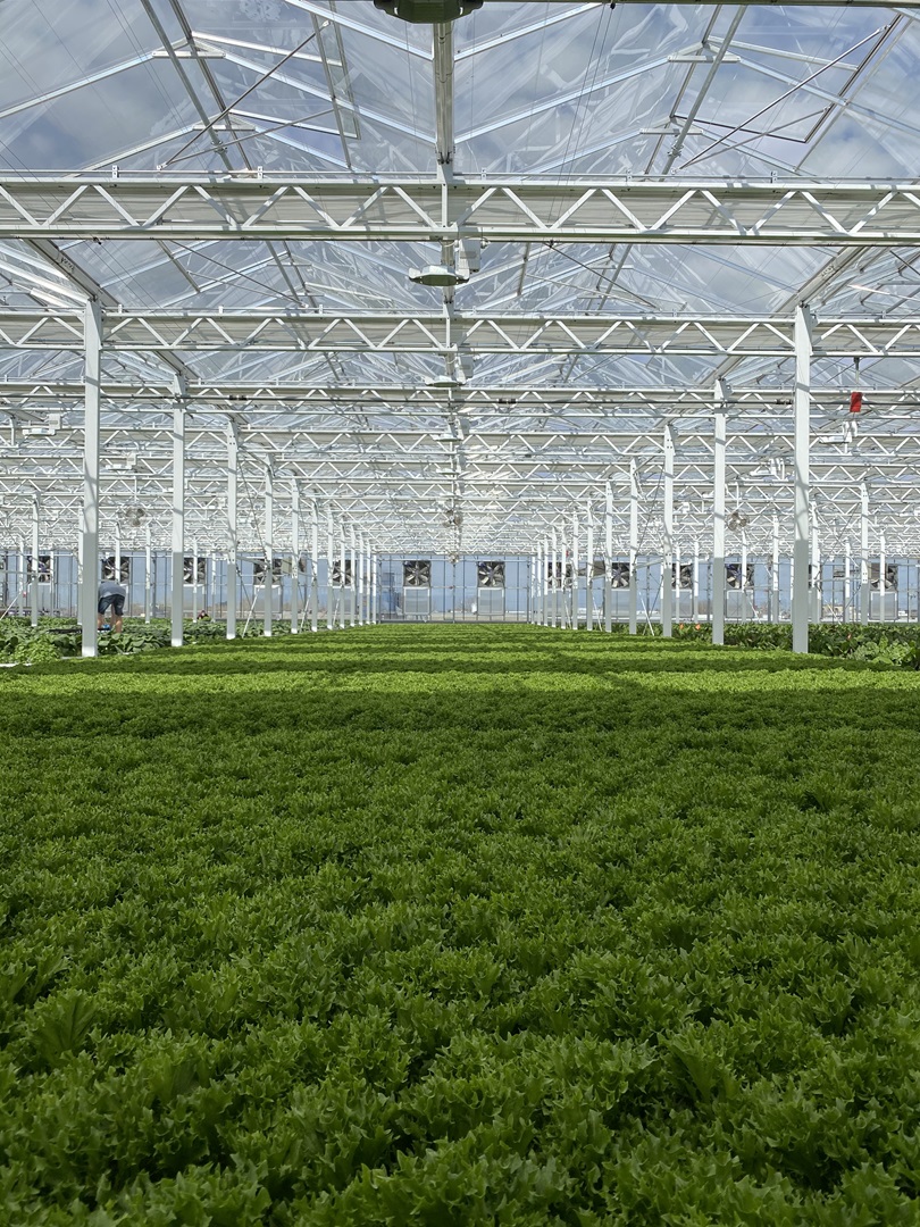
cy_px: 614
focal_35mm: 26
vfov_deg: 67.3
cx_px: 460
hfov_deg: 53.1
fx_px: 921
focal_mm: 4.25
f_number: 1.8
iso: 32
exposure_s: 1/4608
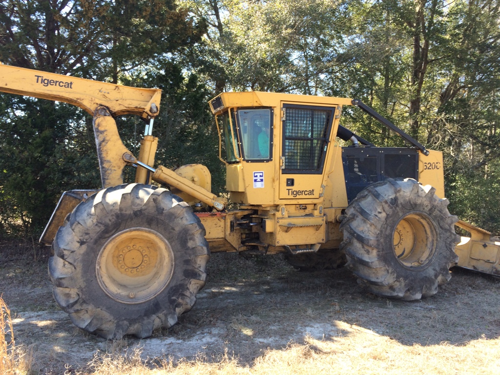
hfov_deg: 61.7
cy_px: 188
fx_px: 419
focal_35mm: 29
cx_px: 250
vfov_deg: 48.2
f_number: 2.2
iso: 32
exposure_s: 1/293
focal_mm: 4.15
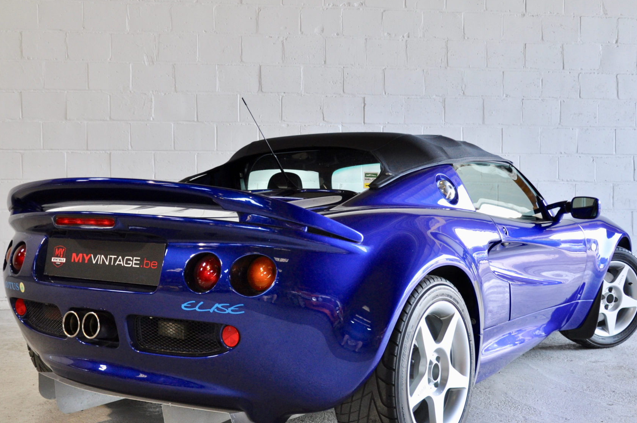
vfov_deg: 30.4
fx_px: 778
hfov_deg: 44.5
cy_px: 247
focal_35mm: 44
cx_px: 301
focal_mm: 24
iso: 500
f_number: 4
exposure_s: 1/60
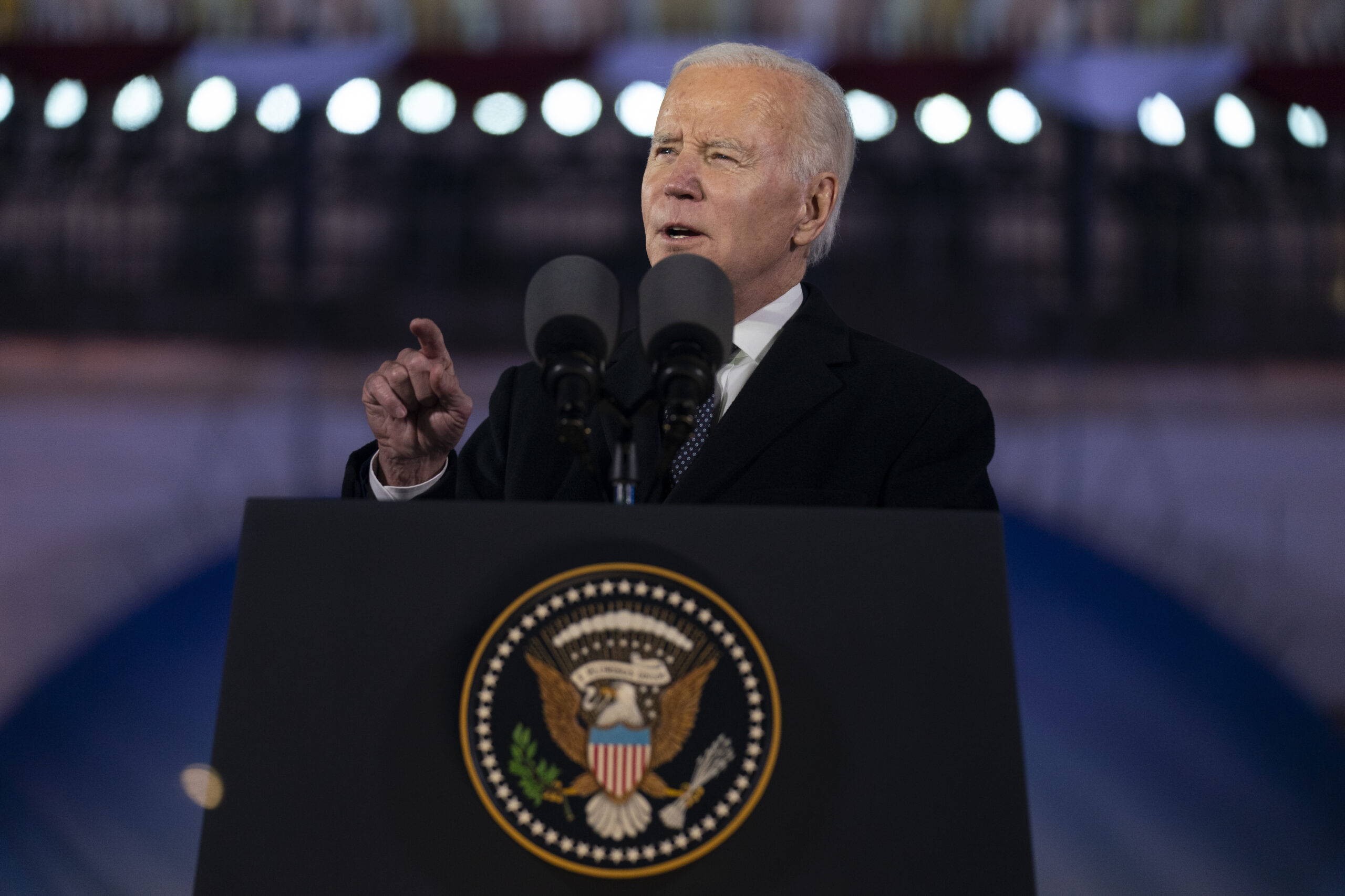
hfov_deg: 16.5
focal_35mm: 124
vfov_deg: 11.1
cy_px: 448
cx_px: 672
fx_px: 4633
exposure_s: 1/250
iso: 2000
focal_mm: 124
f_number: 2.8
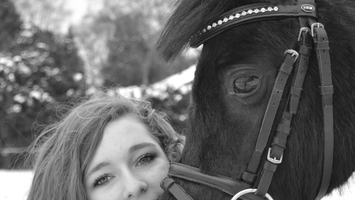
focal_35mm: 104
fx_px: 979
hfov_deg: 20.6
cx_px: 177
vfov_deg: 11.6
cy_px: 157
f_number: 5.3
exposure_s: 1/500
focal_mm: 44
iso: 2000
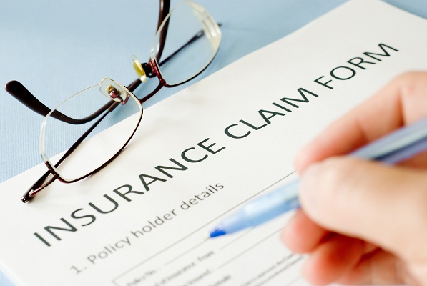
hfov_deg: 27.0
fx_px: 891
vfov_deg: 18.2
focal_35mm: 75
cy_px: 143
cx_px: 214
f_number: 5.6
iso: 200
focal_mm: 50
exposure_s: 1/15
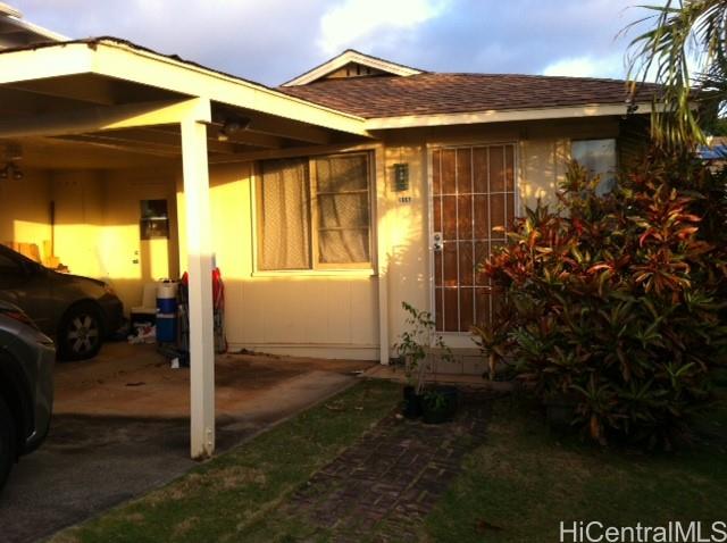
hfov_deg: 52.7
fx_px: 734
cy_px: 272
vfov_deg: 40.6
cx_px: 364
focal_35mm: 35
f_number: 2.8
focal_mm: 3.85
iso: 80
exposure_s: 1/109
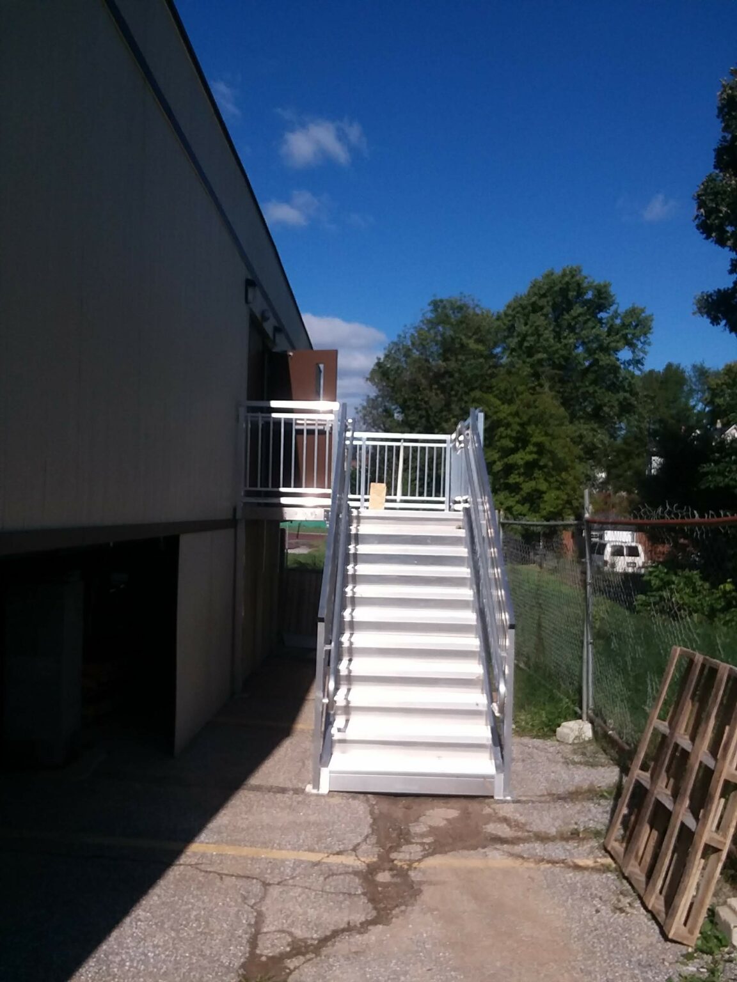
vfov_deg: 61.7
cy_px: 491
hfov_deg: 48.2
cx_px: 368
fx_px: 823
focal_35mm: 29
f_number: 1.9
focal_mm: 2.47
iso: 40
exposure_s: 1/2747
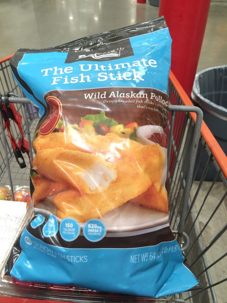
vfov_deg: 61.7
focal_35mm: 29
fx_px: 254
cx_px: 114
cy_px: 152
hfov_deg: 48.2
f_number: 2.2
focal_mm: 4.15
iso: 50
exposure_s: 1/33
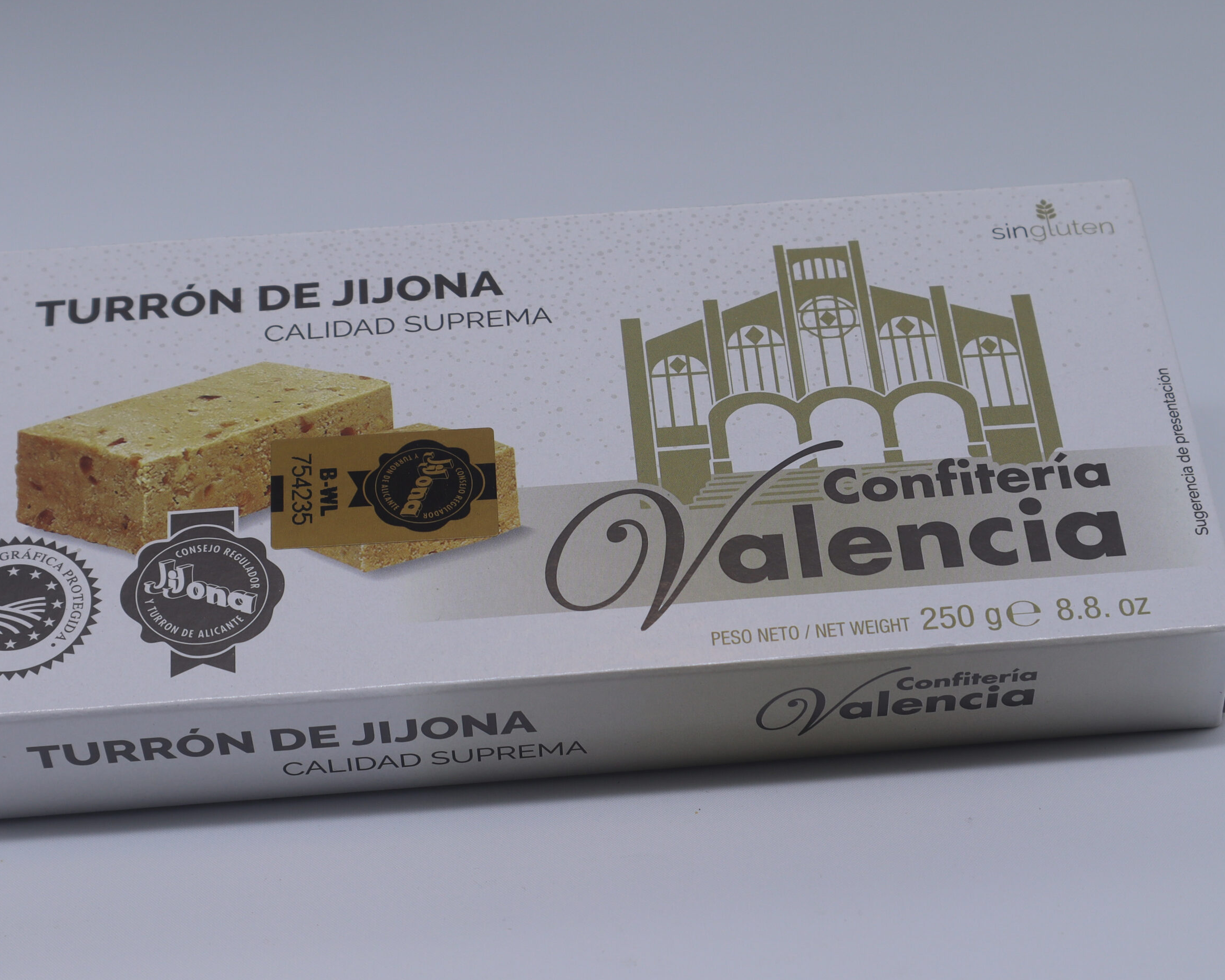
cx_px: 557
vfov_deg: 48.5
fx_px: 1088
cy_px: 494
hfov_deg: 58.7
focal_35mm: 30
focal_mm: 3.99
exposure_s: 1/100
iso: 40
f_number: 1.8
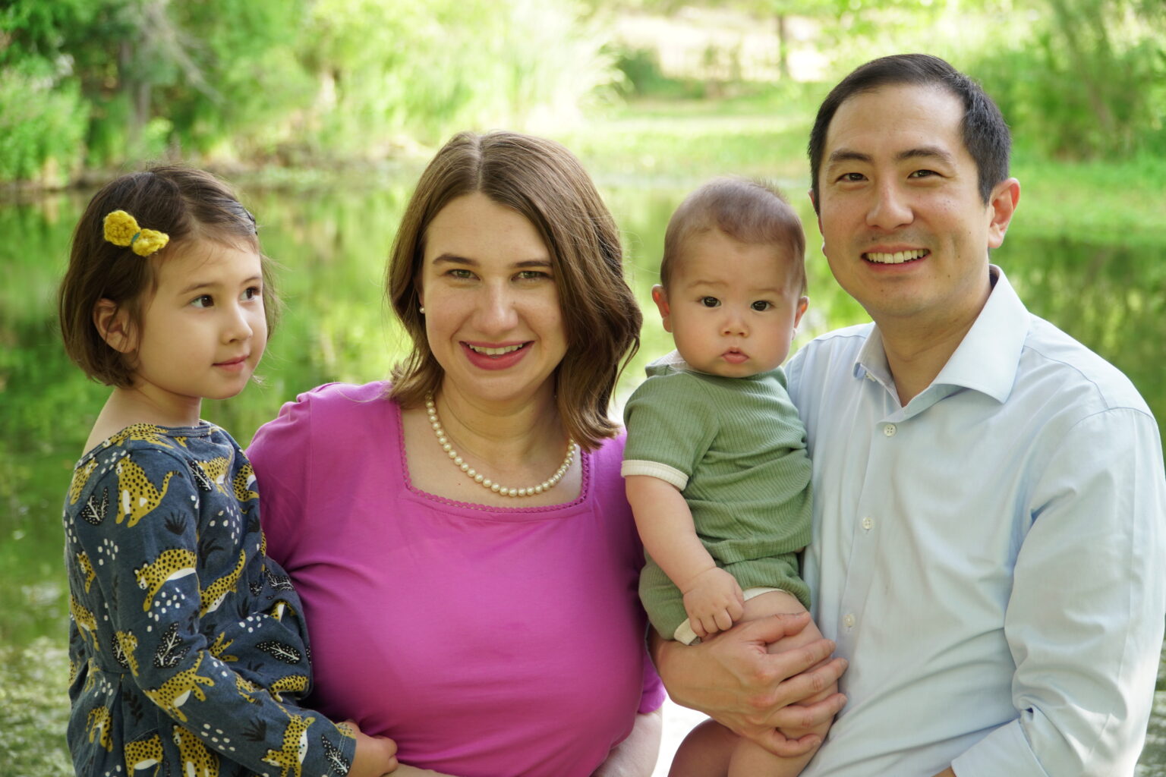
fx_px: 2332
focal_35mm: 72
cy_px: 388
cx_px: 583
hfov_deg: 28.1
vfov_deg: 18.9
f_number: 4
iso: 200
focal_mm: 48
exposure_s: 1/100
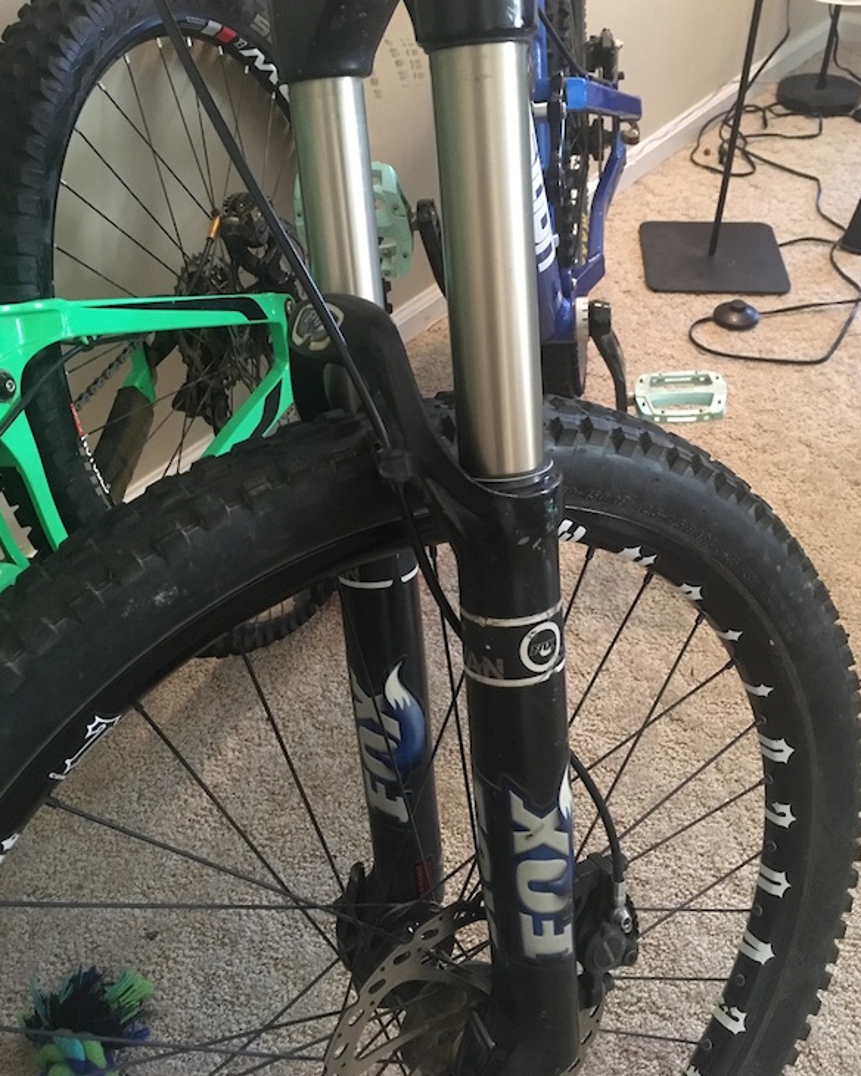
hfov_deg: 47.1
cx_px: 435
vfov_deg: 57.1
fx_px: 987
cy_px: 492
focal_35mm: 31
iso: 320
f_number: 2.2
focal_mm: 4.15
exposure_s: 1/15
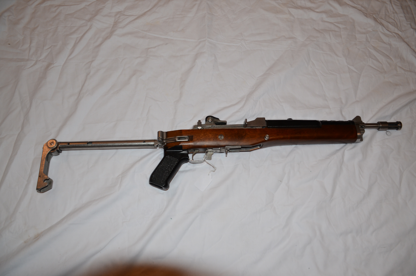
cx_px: 208
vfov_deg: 47.7
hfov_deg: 67.5
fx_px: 311
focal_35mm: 27
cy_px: 138
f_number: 4.5
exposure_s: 1/60
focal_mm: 18
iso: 500
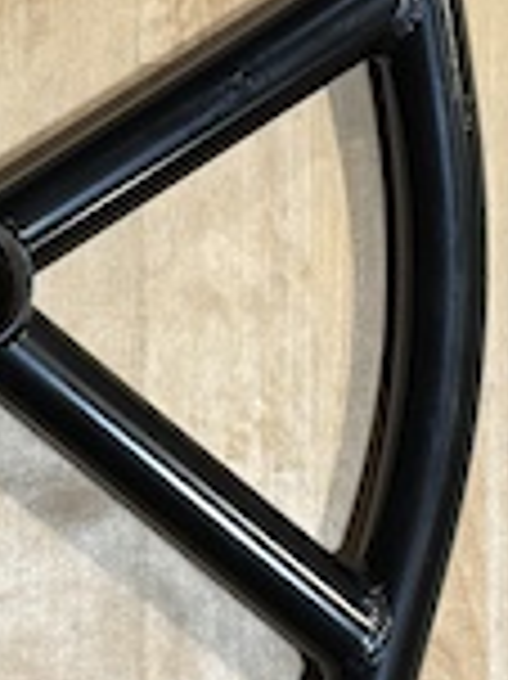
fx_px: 2704
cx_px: 243
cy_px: 383
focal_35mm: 138
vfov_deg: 14.3
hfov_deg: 10.7
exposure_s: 1/60
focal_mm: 5.96
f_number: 1.6
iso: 125
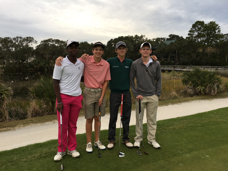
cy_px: 86
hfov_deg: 61.7
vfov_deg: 48.2
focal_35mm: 29
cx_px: 114
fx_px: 191
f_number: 2.2
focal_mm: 4.15
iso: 25
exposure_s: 1/60
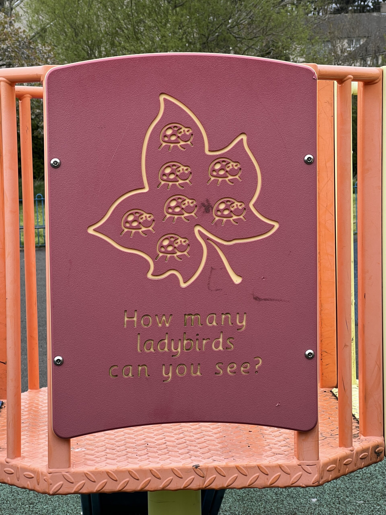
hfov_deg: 19.1
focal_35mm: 77
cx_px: 193
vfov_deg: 25.3
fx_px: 1145
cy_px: 258
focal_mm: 9
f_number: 2.8
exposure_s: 1/195
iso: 32
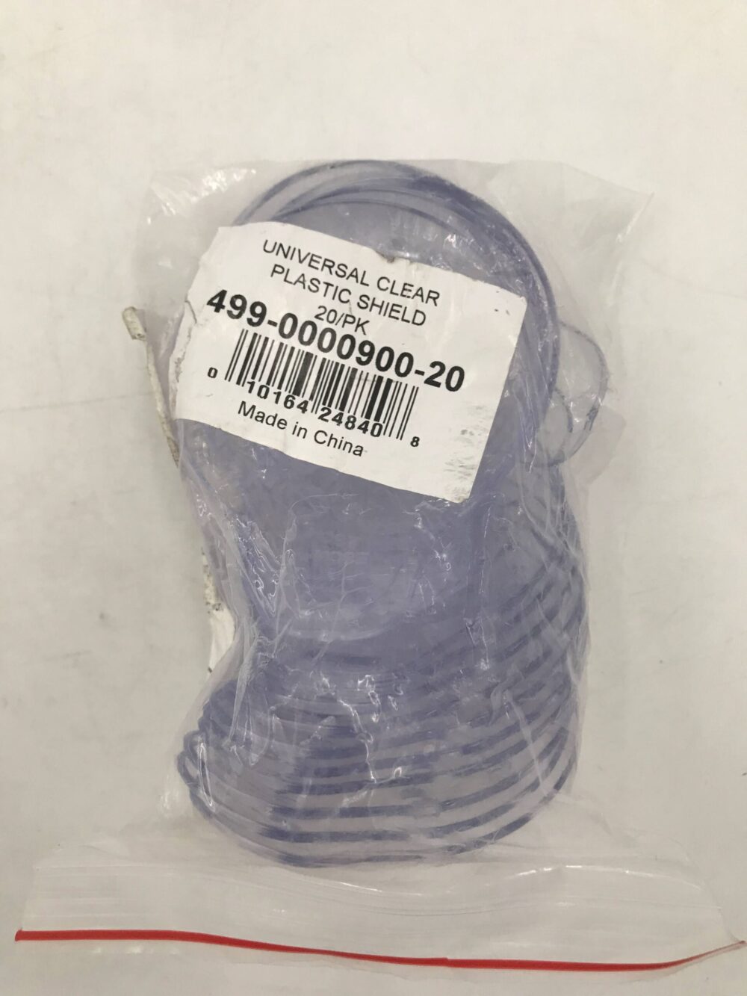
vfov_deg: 63.4
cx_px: 374
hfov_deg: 49.8
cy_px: 498
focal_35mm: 28
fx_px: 806
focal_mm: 3.99
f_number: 1.8
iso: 25
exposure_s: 1/40
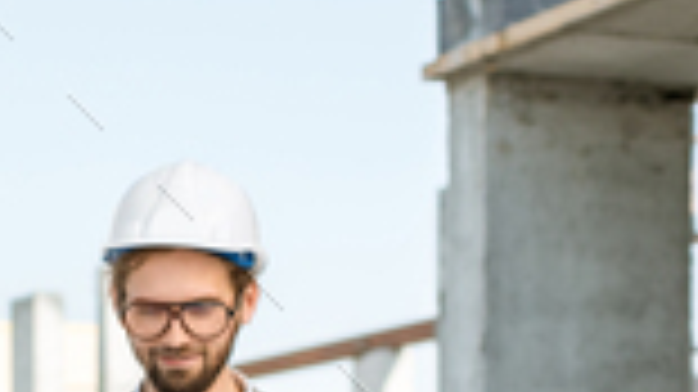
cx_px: -162
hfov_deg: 14.8
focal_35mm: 140
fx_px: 2590
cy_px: 770
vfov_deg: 8.2
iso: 200
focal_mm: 35
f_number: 2.2
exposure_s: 1/2500
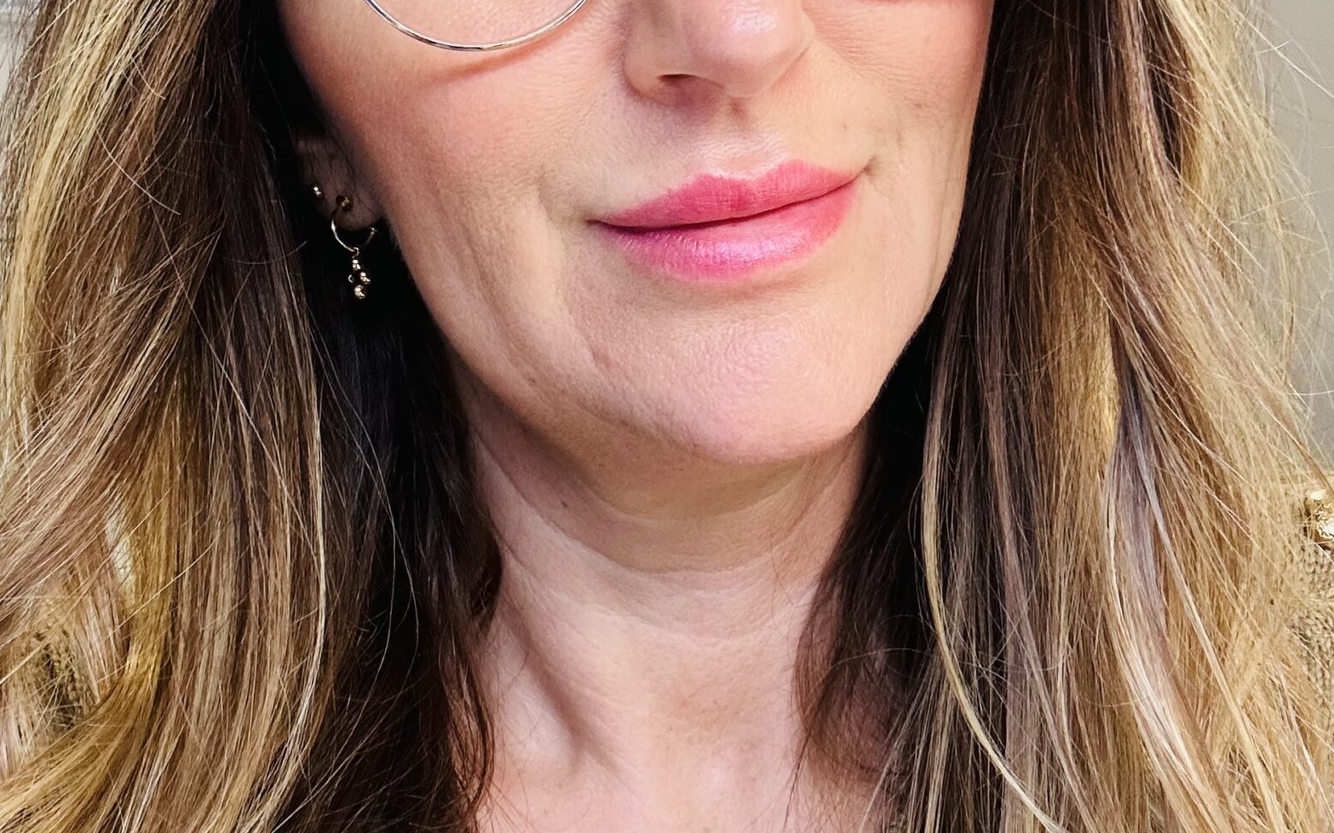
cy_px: 326
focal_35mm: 52
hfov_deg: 38.8
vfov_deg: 24.8
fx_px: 1890
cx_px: 589
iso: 125
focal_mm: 2.69
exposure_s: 1/50
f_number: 1.9
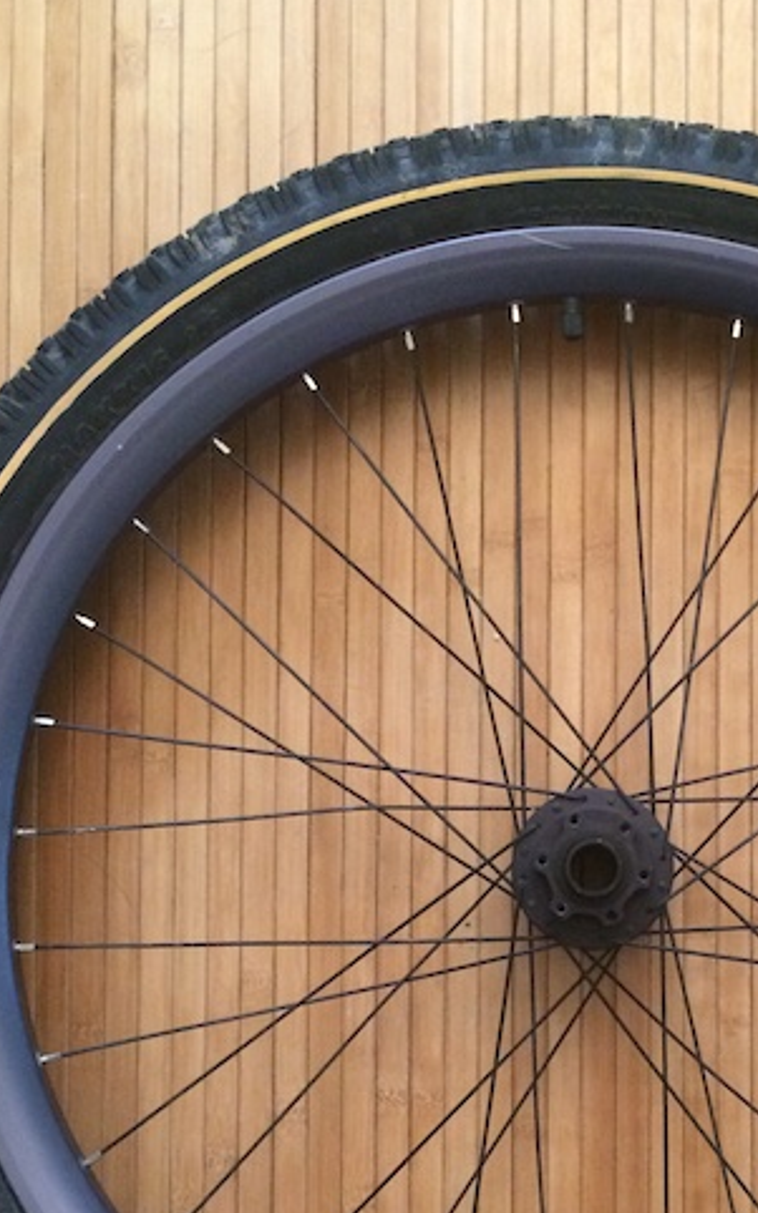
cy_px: 830
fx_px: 1687
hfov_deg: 24.9
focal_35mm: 51
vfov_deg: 39.0
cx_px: 597
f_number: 2.2
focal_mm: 4.15
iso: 320
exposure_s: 1/15
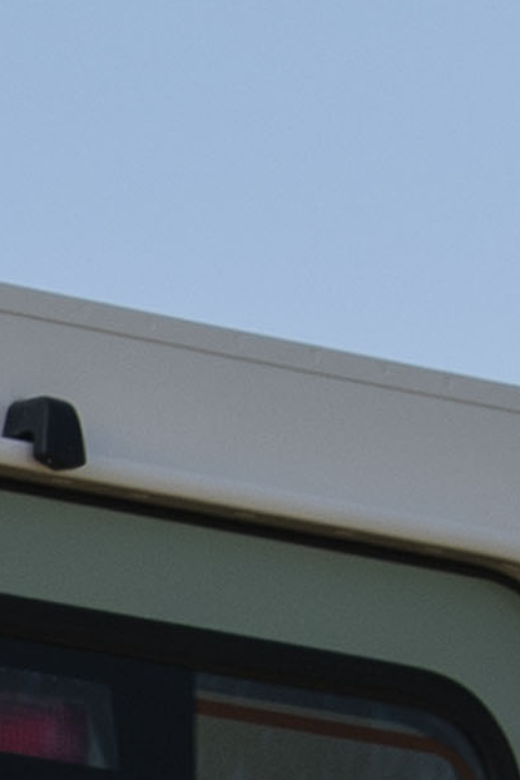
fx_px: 11012
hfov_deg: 2.6
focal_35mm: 508
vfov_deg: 4.0
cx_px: -1878
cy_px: 1944
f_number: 3.5
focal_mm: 44
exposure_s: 1/200
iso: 125
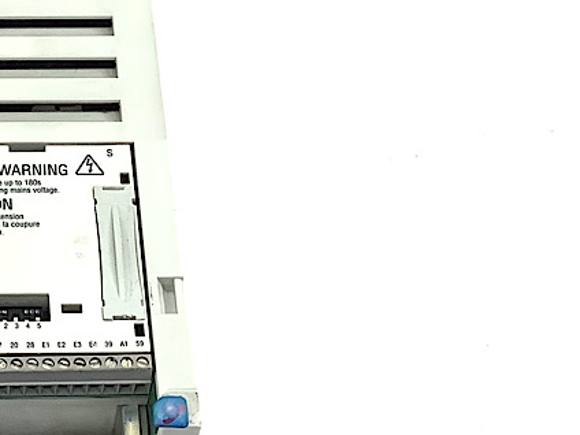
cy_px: 200
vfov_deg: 17.0
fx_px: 1458
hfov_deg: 21.5
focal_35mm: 87
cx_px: -31
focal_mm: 3.3
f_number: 2.4
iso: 80
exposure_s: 1/50
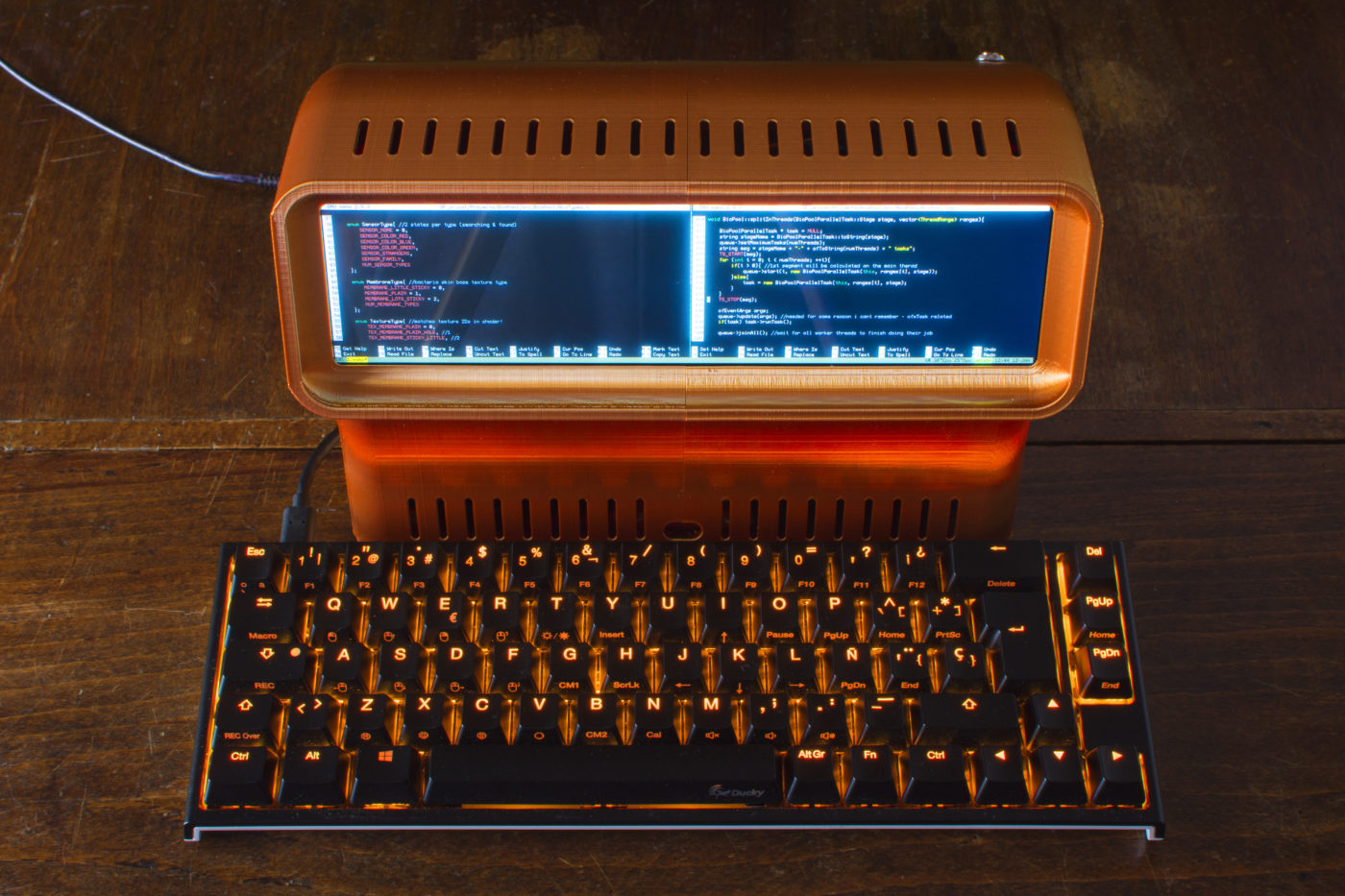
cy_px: 448
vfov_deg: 25.7
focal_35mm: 52
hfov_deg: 37.9
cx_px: 672
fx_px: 1961
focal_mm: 35
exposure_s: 8
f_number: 11
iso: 100
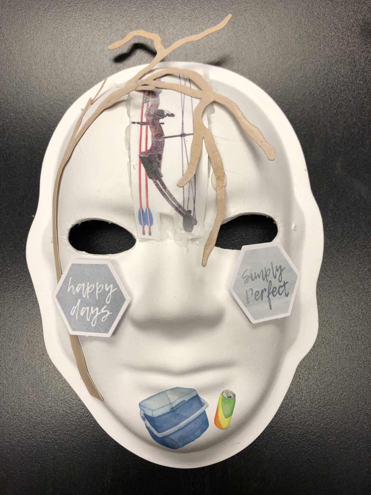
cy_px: 248
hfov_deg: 49.7
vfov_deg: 63.4
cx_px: 186
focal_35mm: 28
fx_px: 400
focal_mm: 4
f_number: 1.8
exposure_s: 1/120
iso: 50
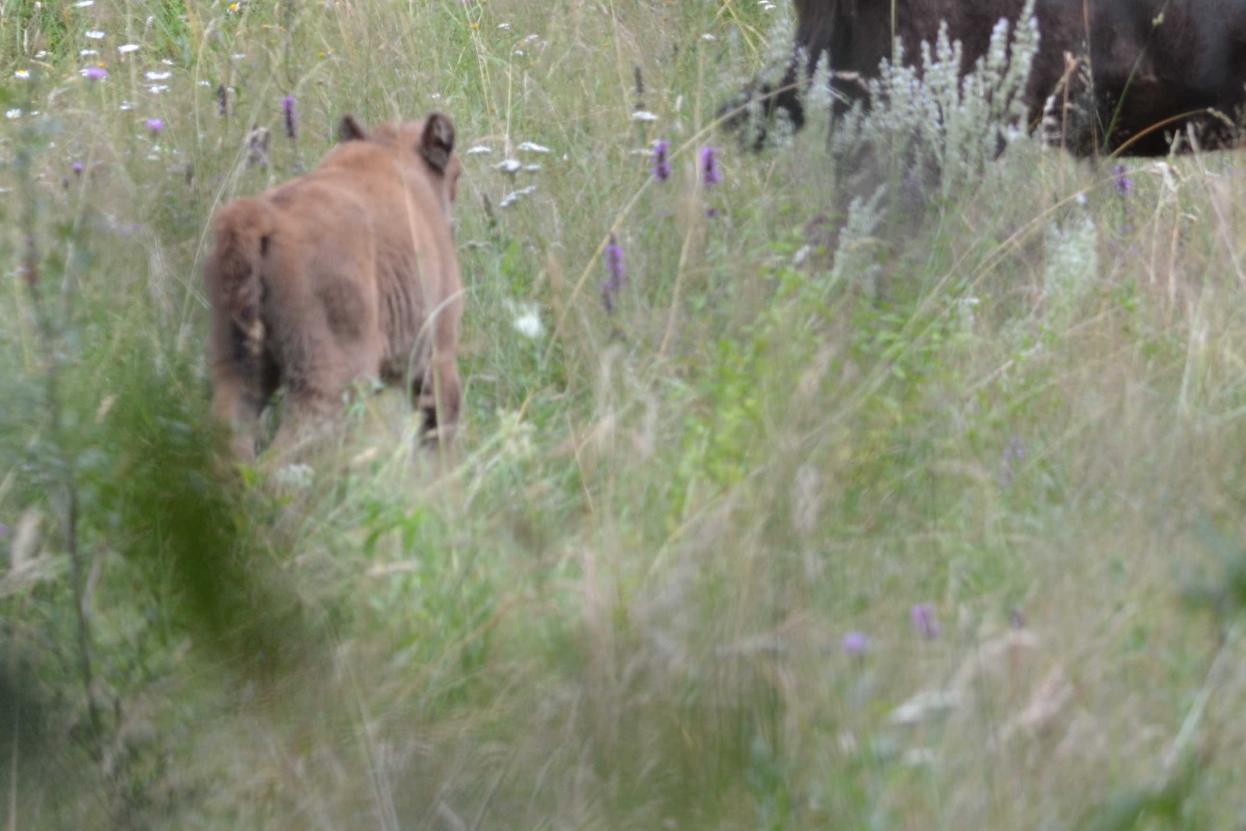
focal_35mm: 370
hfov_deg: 5.6
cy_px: 185
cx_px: 490
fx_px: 12807
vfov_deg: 3.7
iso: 400
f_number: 4.8
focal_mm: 140
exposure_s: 1/250
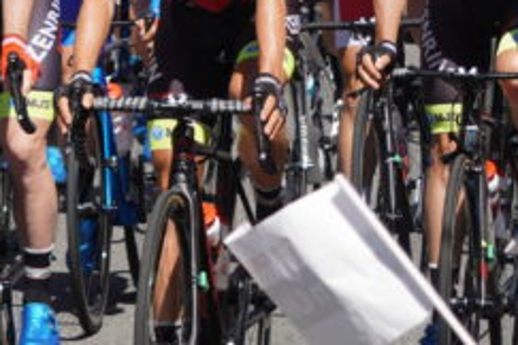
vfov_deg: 4.0
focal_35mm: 347
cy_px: -35
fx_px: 4994
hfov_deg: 5.9
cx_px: -70
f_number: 4.5
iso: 100
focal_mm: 55
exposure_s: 1/400
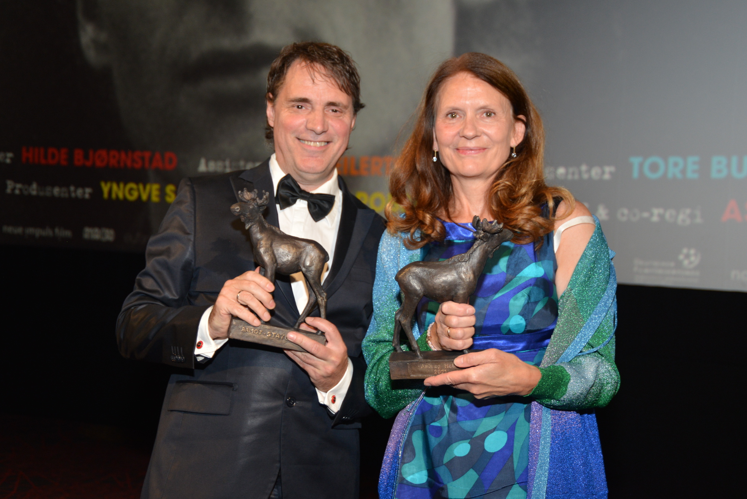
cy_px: 251
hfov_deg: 40.3
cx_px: 376
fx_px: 1017
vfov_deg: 27.6
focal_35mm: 49
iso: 800
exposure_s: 1/60
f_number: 4.8
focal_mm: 48
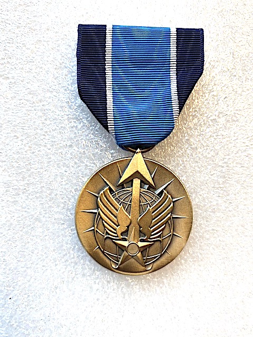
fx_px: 253
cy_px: 168
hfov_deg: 53.1
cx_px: 126
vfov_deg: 67.3
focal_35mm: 26
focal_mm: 4.25
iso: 125
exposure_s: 1/120
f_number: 1.8
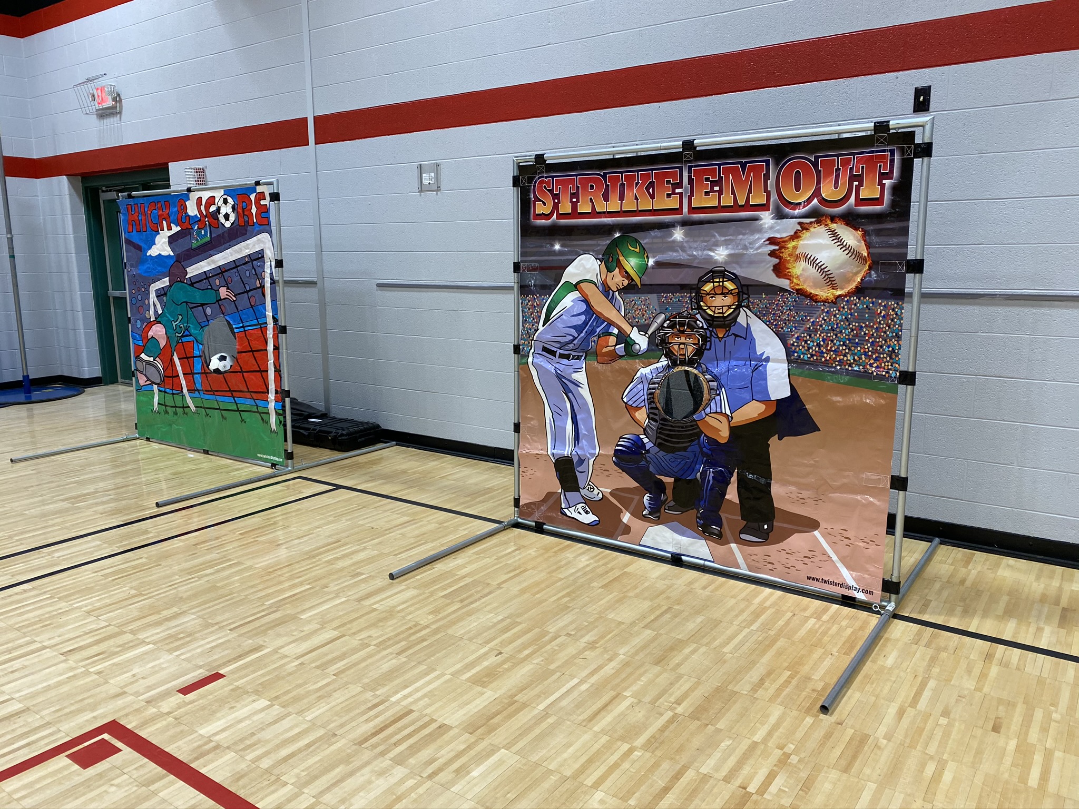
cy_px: 404
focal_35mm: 26
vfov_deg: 53.1
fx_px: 810
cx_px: 540
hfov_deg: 67.3
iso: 125
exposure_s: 1/120
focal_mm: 4.25
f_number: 1.8
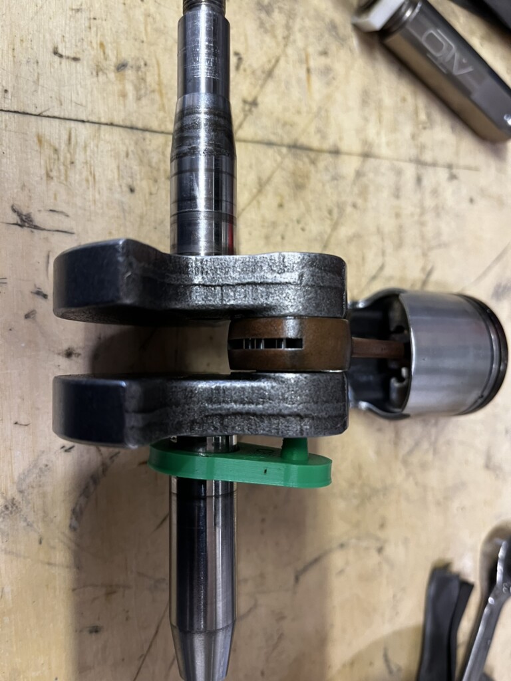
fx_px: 512
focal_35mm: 26
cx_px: 256
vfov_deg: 67.3
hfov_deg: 53.1
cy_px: 340
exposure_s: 1/50
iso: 200
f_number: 1.6
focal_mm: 5.1
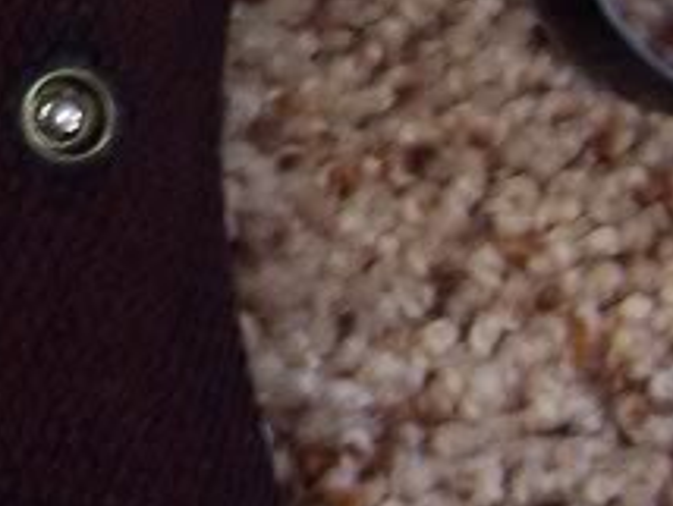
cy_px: 104
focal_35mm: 142
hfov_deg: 13.1
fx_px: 2764
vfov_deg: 10.4
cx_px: -330
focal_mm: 6.3
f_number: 2.8
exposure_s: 1/8
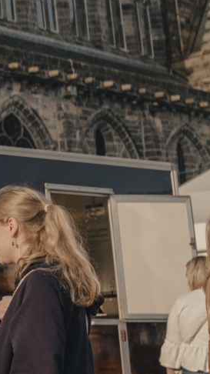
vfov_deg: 20.0
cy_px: 79
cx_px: -373
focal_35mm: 106
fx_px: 1050
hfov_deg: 9.5
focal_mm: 24
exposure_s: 1/800
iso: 100
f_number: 2.8
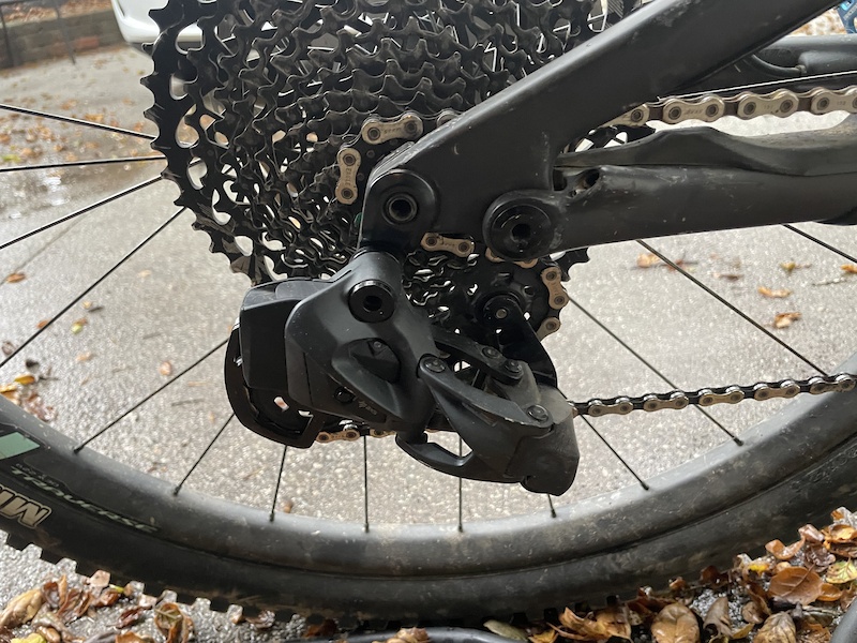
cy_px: 322
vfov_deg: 53.1
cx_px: 428
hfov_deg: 67.3
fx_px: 644
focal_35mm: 26
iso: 320
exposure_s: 1/60
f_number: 1.6
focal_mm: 4.2
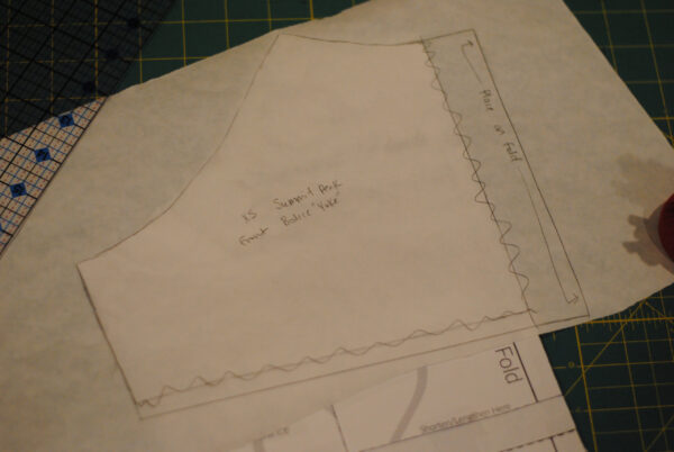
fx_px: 1406
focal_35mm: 75
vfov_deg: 18.2
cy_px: 226
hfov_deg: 27.0
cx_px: 337
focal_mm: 50
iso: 720
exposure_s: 1/500
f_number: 2
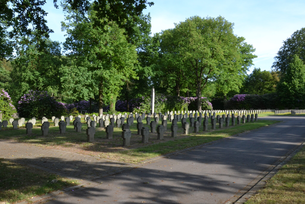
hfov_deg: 59.5
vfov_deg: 41.7
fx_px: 267
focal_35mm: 32
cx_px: 152
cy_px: 102
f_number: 22
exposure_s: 1/100
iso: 800
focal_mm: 21
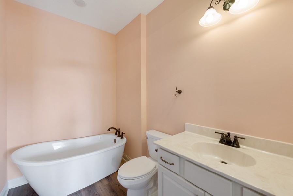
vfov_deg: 77.4
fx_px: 122
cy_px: 98
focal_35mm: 15
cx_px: 146
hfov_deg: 100.4
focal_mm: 15
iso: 400
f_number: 8
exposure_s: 1/15
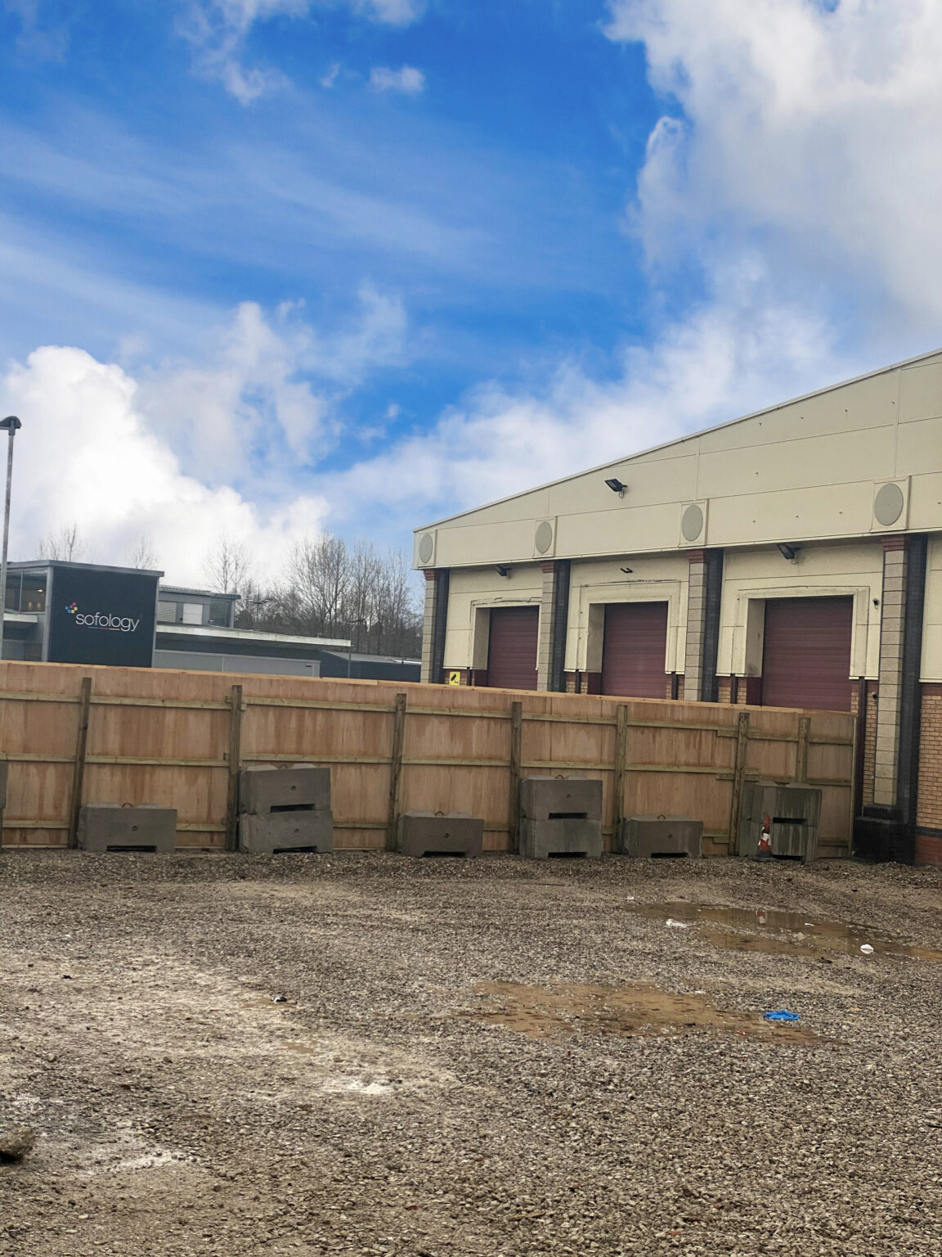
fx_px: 1887
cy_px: 628
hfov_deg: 28.0
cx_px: 471
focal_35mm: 52
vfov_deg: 36.8
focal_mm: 6
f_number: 2
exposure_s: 1/262
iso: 20
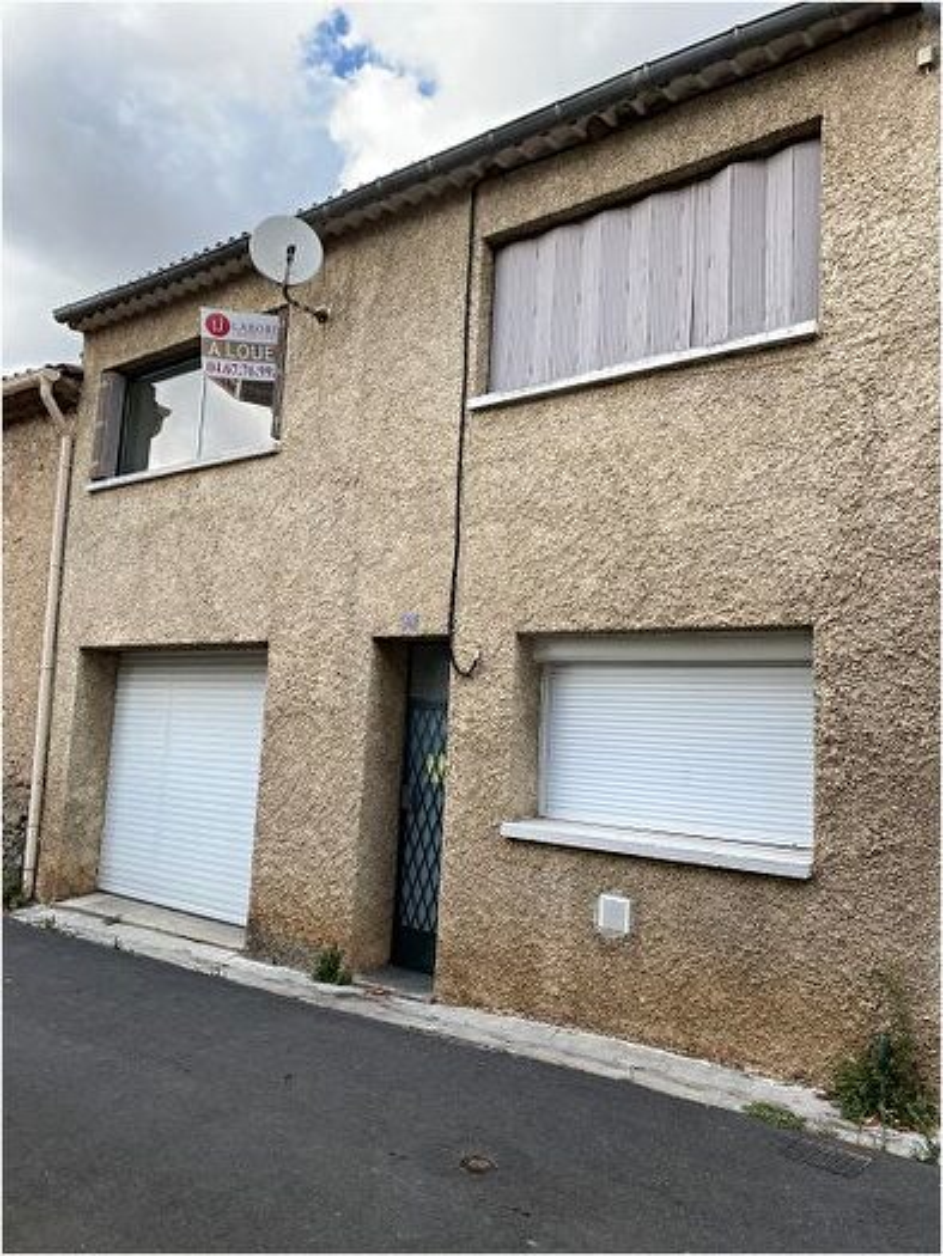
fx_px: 944
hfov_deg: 53.1
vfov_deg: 67.3
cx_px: 472
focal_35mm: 26
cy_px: 628
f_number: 1.8
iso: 32
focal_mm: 4.25
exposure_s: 1/927
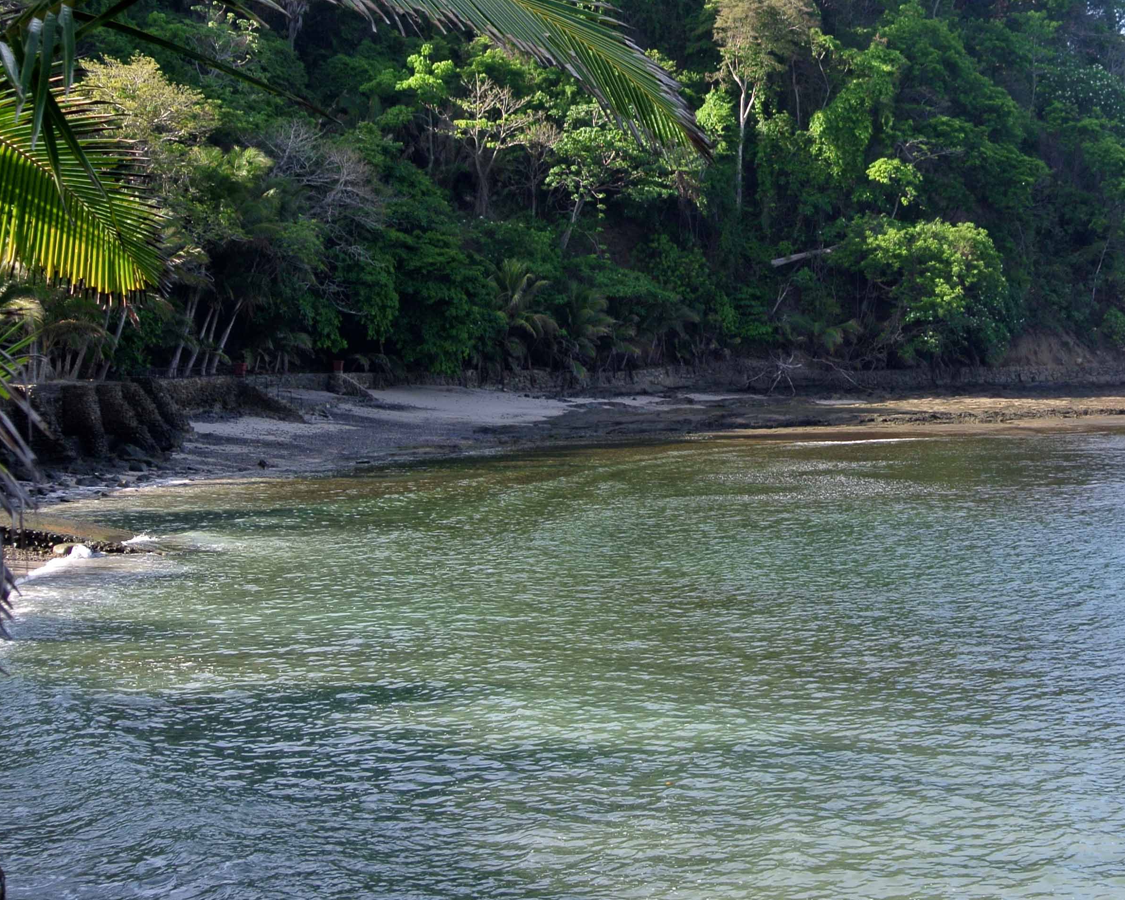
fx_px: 2397
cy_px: 423
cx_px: 844
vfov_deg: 21.3
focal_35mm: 72
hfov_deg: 26.1
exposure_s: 1/200
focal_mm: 17.5
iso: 100
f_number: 4.5
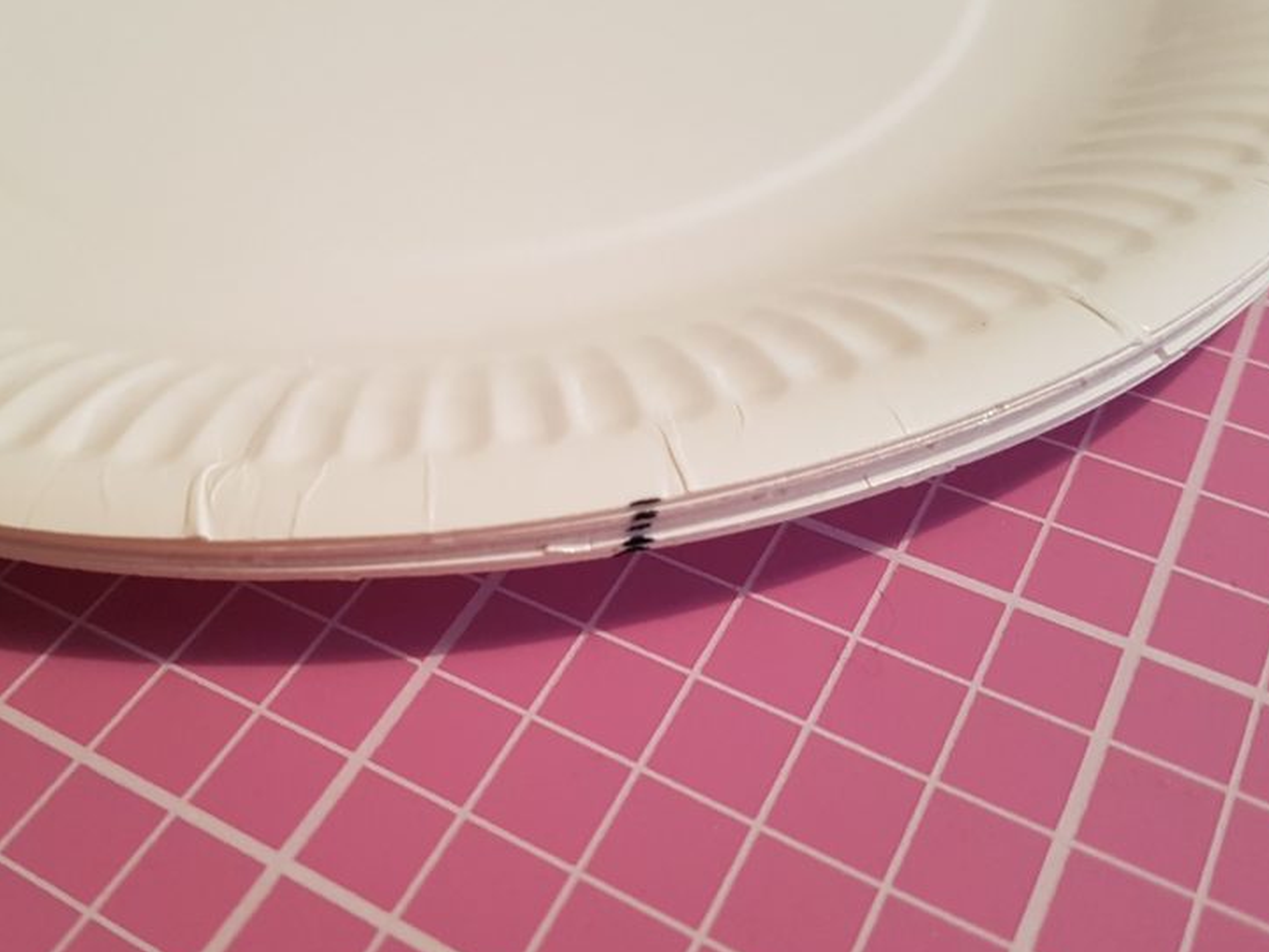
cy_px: 377
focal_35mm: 37
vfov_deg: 38.5
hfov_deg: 49.9
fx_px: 1356
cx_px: 534
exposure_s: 1/17
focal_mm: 4.2
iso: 250
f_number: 1.7
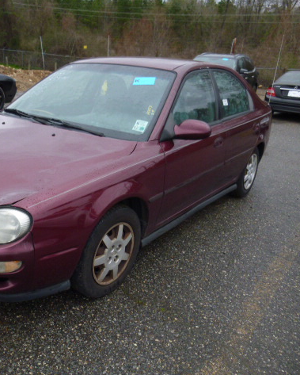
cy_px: 188
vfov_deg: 54.2
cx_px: 66
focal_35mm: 33
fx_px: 366
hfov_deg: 42.8
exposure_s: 1/60
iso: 125
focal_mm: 4.5
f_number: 3.9
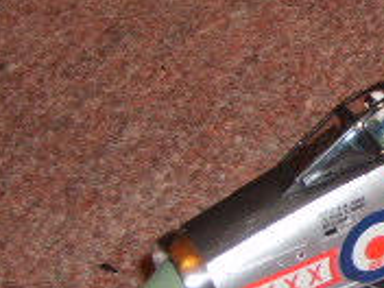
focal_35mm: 127
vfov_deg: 11.7
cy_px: 98
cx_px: 574
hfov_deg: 14.5
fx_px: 1409
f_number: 2.8
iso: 100
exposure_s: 1/45
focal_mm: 5.8
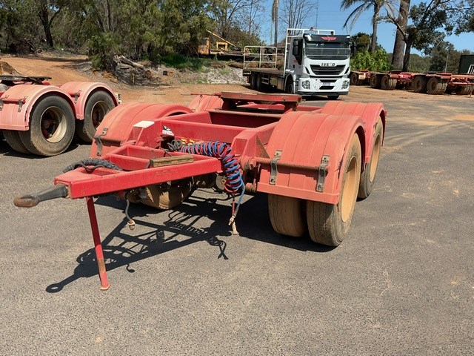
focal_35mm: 29
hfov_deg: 61.7
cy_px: 178
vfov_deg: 48.2
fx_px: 397
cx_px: 237
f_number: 1.8
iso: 16
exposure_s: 1/1848
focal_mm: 3
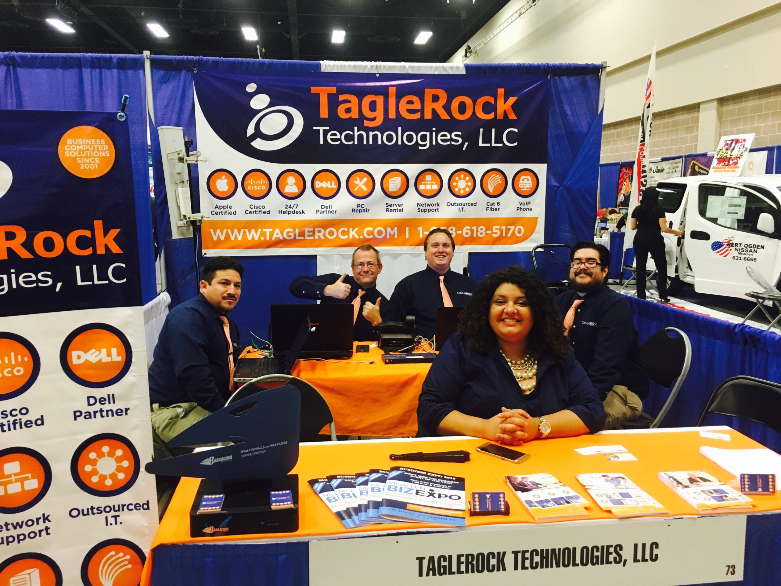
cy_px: 293
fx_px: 654
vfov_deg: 48.2
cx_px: 390
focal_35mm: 29
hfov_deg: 61.7
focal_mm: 4.15
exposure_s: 1/30
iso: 125
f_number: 2.2
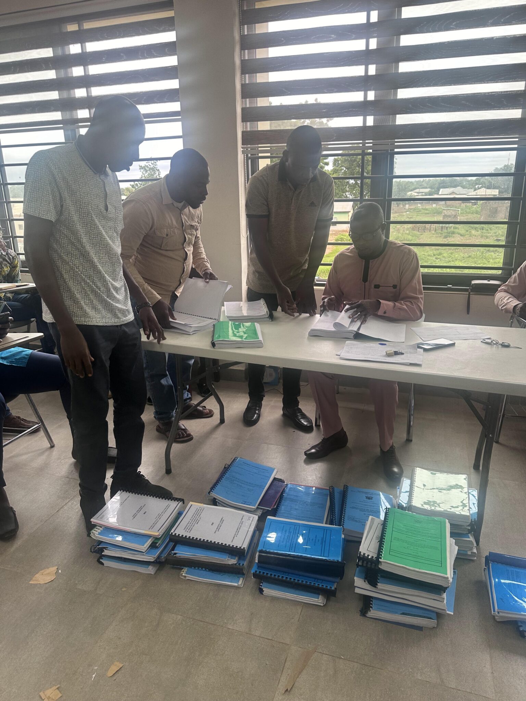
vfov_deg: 71.6
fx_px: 486
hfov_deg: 56.8
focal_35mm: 24
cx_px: 263
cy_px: 350
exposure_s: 1/351
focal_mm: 6.86
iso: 80
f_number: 1.78
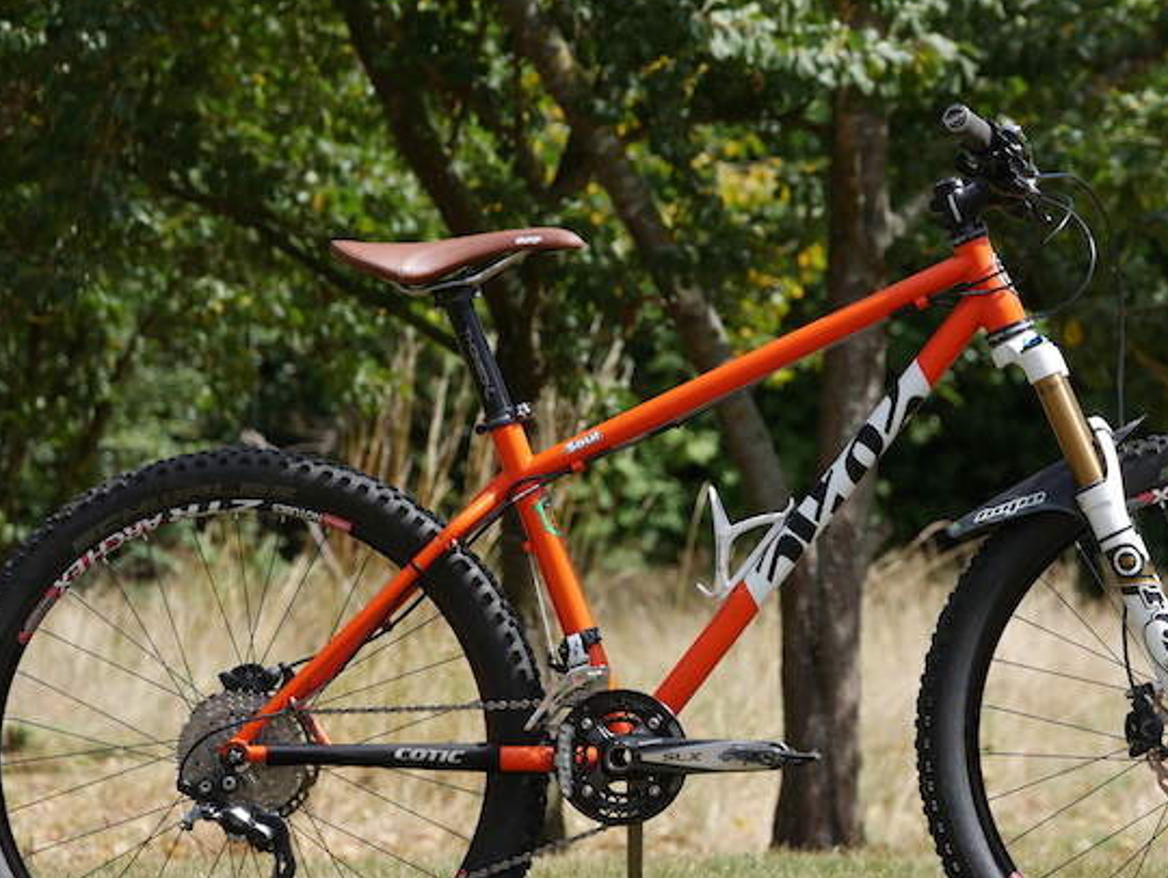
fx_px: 10300
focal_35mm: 305
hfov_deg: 6.5
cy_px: 481
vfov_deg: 4.9
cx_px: 746
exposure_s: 1/500
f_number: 6.3
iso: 200
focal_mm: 103
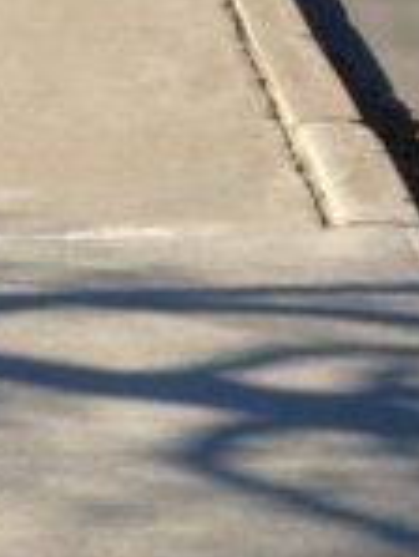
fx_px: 3658
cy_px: 740
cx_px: -146
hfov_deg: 6.5
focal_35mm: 227
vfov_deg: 8.6
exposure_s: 1/1391
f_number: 2.4
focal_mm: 4.12
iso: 50
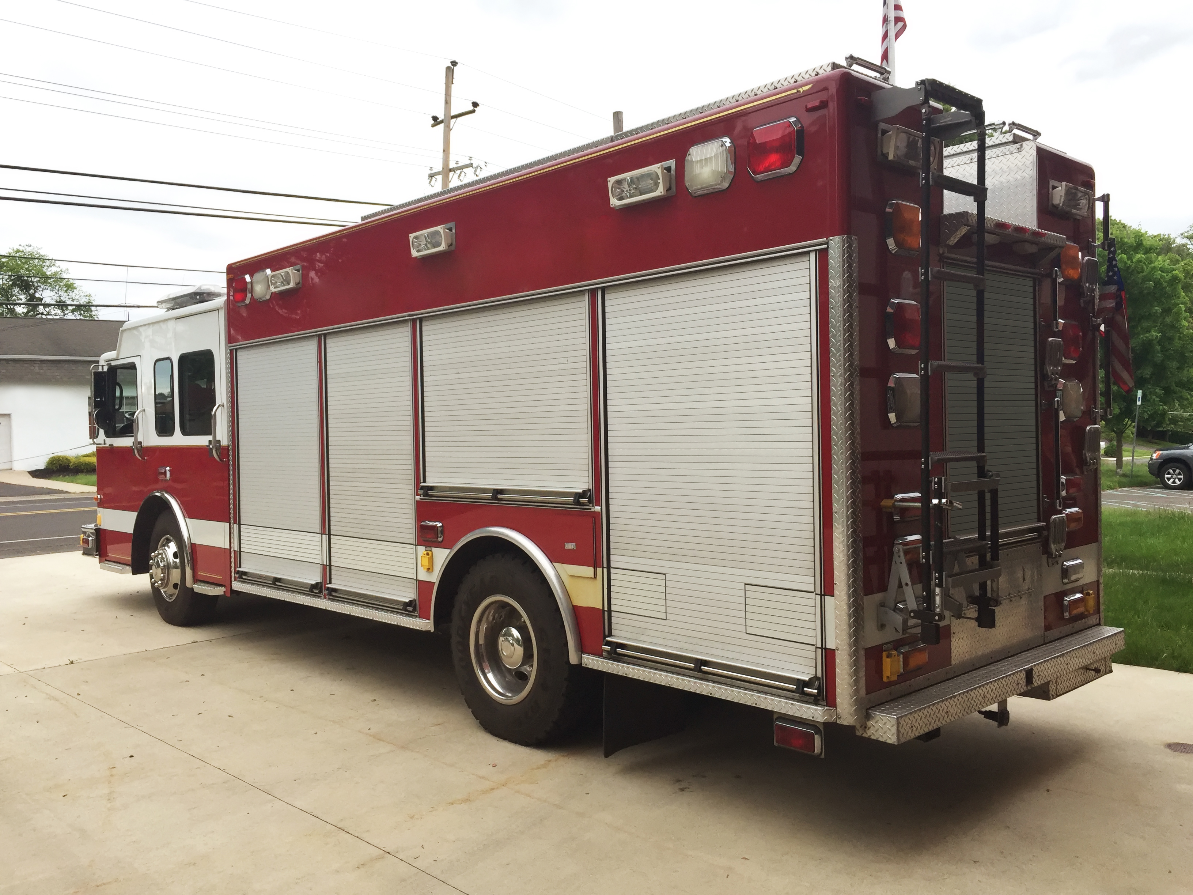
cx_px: 596
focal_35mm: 29
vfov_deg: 48.2
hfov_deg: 61.7
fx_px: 999
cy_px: 448
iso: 32
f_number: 2.2
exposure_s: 1/1522
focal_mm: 4.15
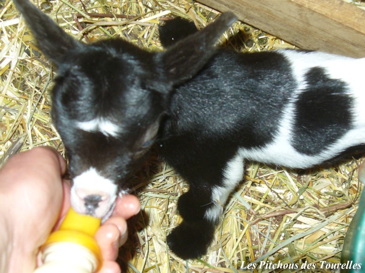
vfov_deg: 20.7
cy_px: 136
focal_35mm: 71
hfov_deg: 27.4
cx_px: 182
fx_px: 749
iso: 100
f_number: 3.2
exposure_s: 1/30
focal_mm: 11.4
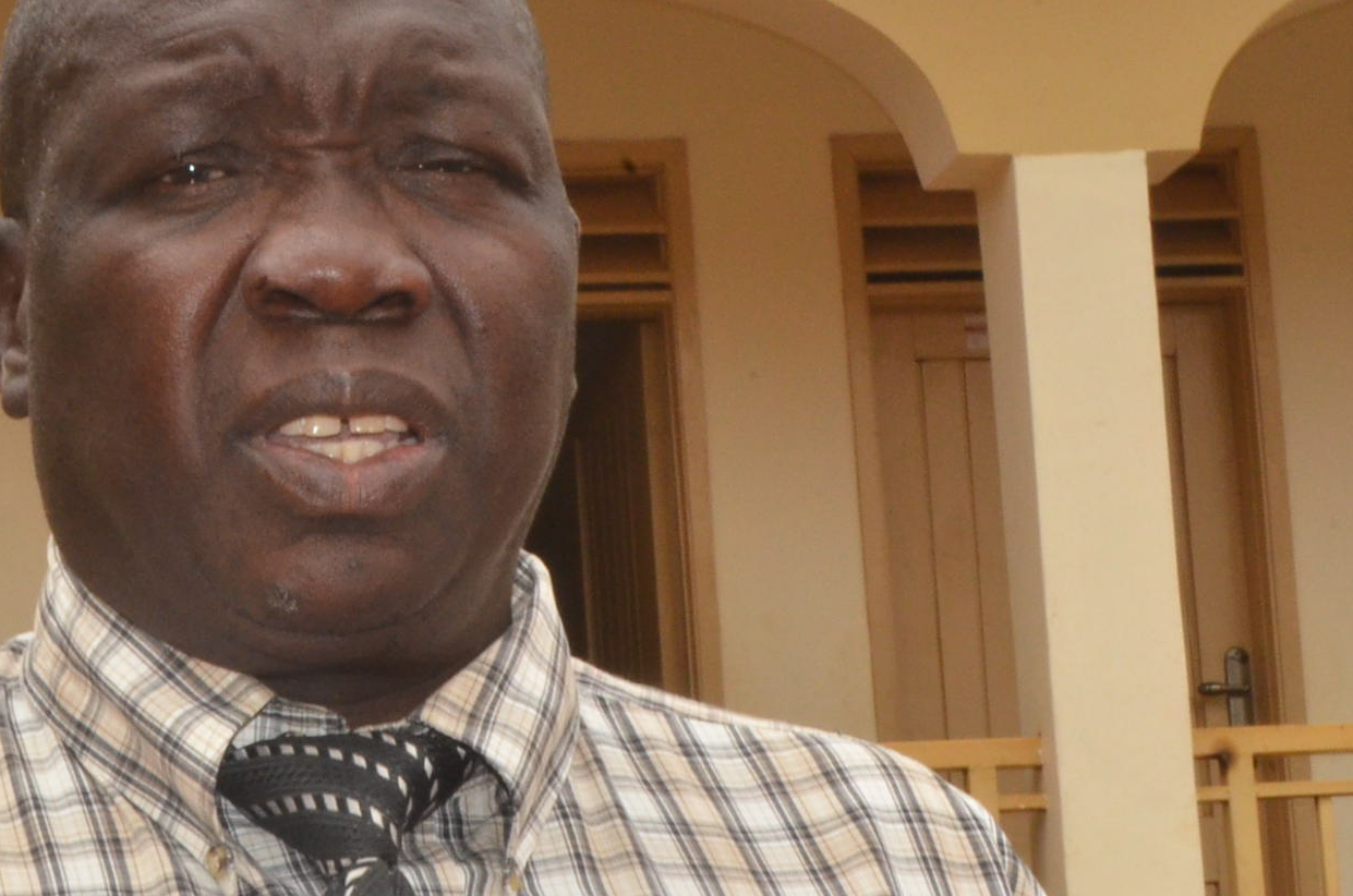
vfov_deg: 9.6
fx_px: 5363
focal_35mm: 143
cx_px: 361
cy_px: 510
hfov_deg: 14.3
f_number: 32
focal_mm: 48
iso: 1250
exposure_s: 1/160
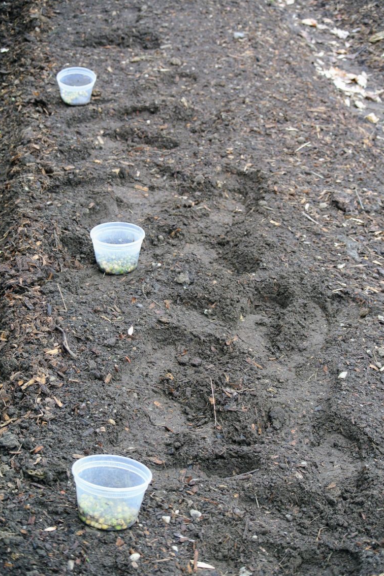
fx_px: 1313
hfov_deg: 16.6
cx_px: 189
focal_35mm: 82
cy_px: 291
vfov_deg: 24.8
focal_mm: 30
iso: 100
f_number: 3.8
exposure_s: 1/125
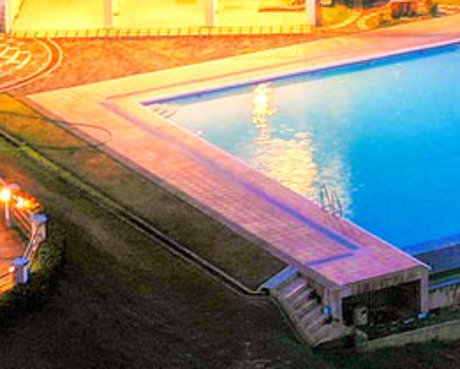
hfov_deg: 9.5
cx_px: 576
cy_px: -135
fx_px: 2737
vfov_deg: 7.6
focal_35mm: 201
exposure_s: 1
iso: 100
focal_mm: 10.26
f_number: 2.8
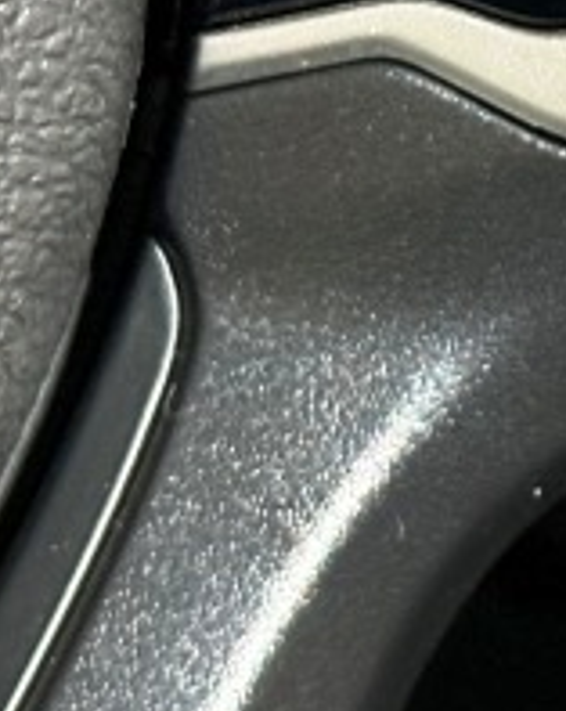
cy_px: -455
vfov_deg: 7.7
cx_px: 818
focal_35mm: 244
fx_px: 5121
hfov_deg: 6.3
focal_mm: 6.86
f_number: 1.78
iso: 400
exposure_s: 1/30
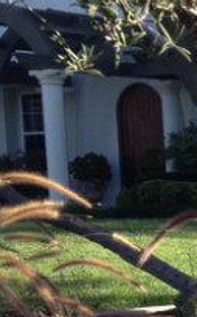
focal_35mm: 182
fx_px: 1568
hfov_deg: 6.4
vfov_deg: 11.4
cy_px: 311
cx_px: 651
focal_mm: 4.28
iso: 50
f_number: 2.4
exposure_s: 1/349
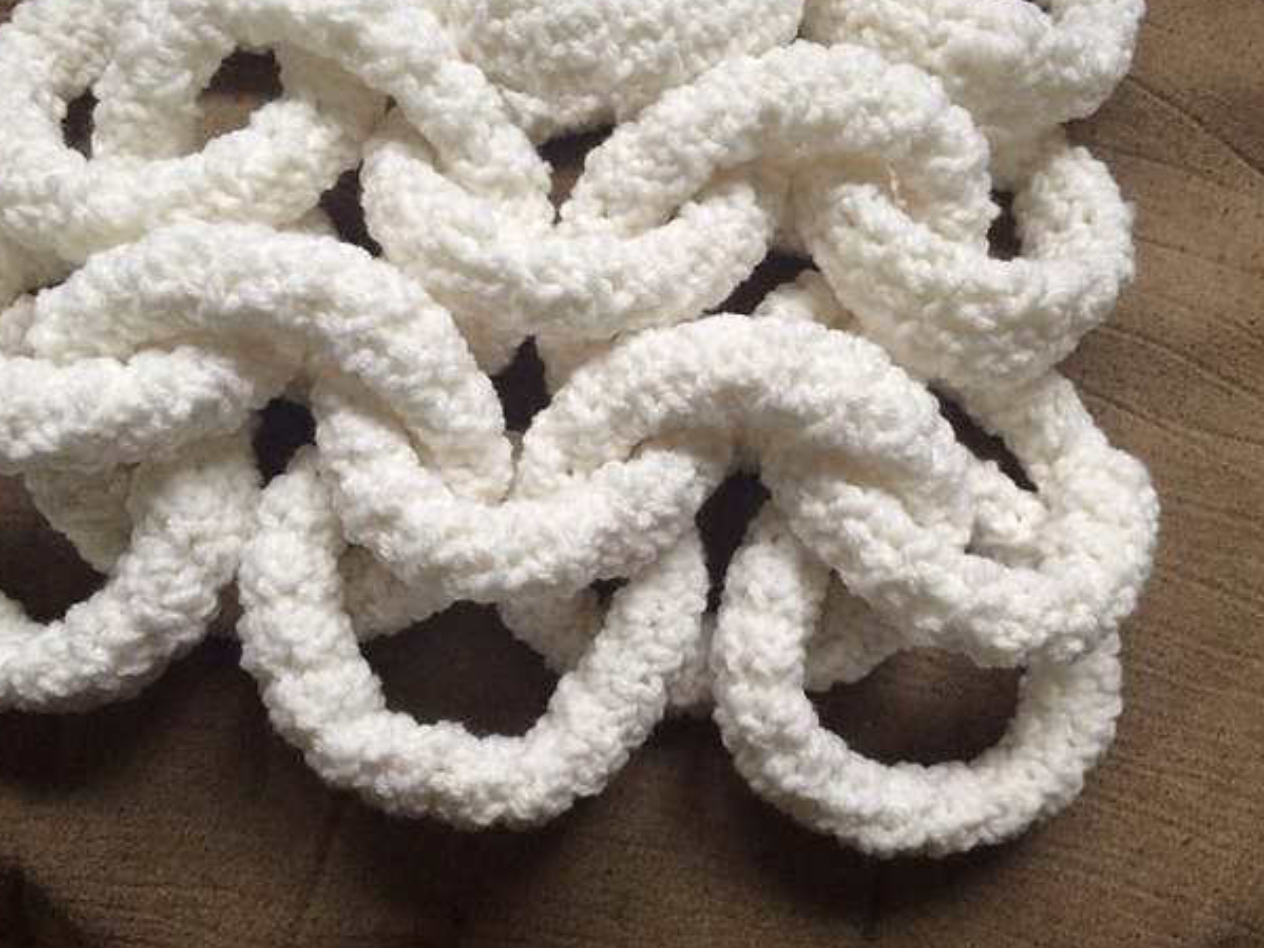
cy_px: 479
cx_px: 644
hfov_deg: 58.4
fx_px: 1132
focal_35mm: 31
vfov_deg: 45.4
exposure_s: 1/30
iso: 250
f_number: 2.2
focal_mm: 4.15
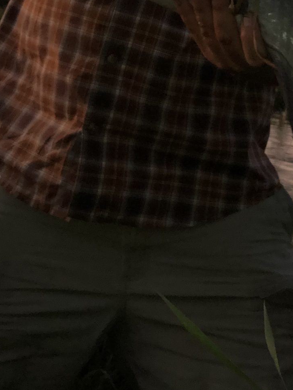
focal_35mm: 68
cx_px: 197
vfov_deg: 27.2
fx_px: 767
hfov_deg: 21.5
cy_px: 17
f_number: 2.2
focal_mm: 2.87
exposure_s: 1/30
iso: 125
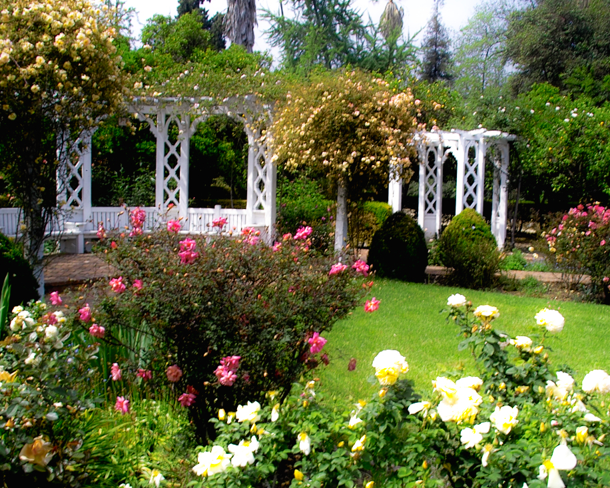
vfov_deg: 41.2
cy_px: 246
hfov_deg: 50.3
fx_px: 650
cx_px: 308
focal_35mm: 36
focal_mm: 18
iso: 100
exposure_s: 1/13
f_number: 22
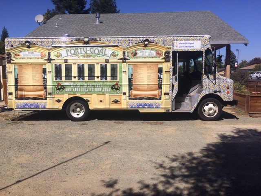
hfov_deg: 61.7
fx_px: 219
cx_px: 130
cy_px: 98
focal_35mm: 29
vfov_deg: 48.2
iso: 32
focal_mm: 4.15
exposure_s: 1/4115
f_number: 2.2
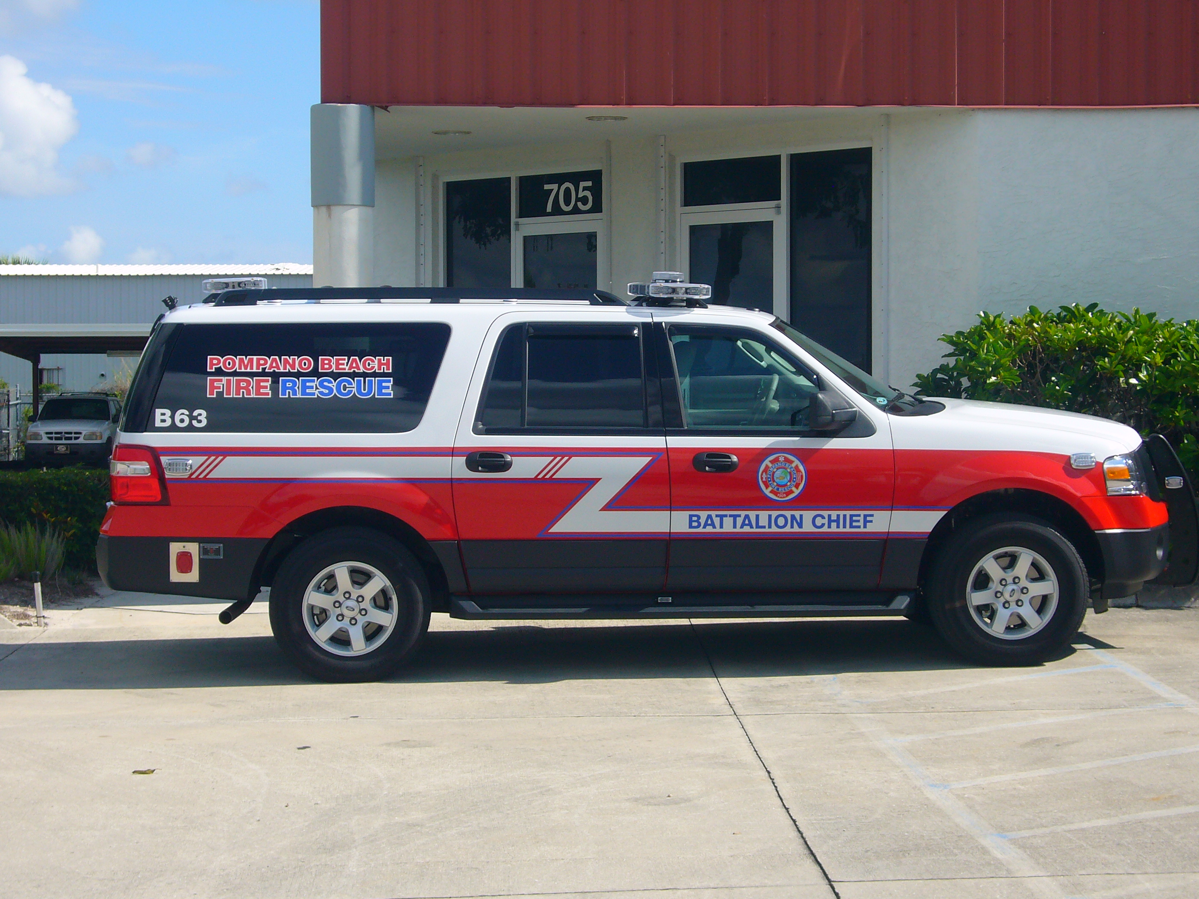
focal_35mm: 80
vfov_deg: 18.4
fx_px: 2771
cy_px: 450
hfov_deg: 24.4
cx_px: 600
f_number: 10
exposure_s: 1/160
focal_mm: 13.2
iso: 80
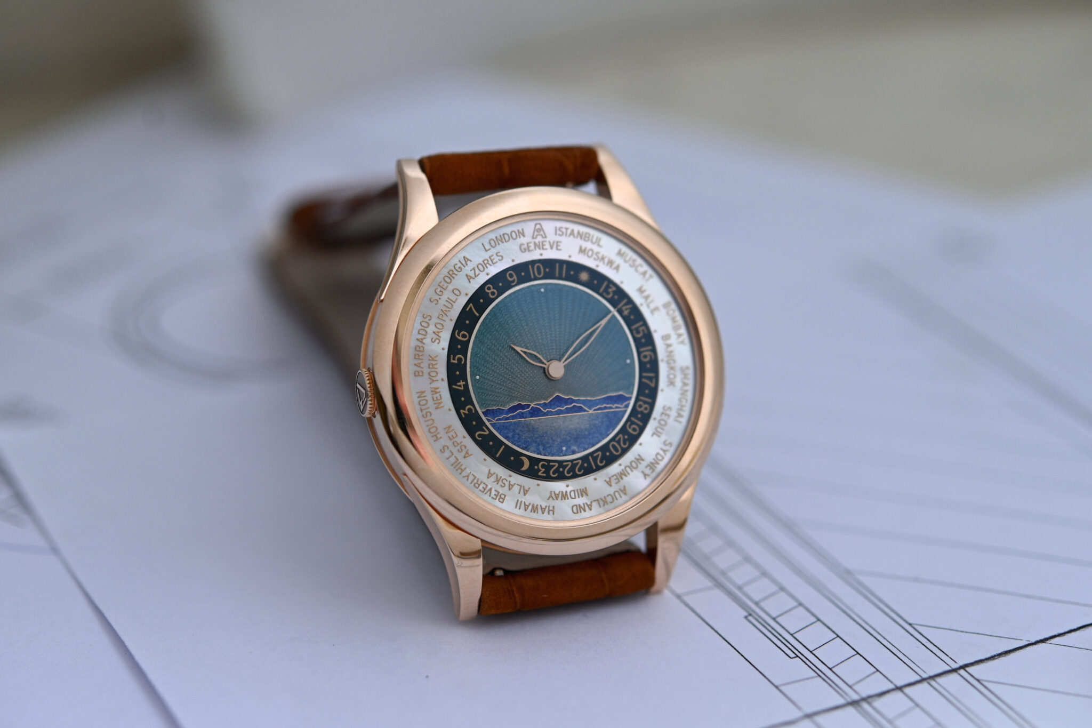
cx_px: 546
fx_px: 1820
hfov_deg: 33.4
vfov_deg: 22.6
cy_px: 364
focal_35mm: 60
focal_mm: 60
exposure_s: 1/500
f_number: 5
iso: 400
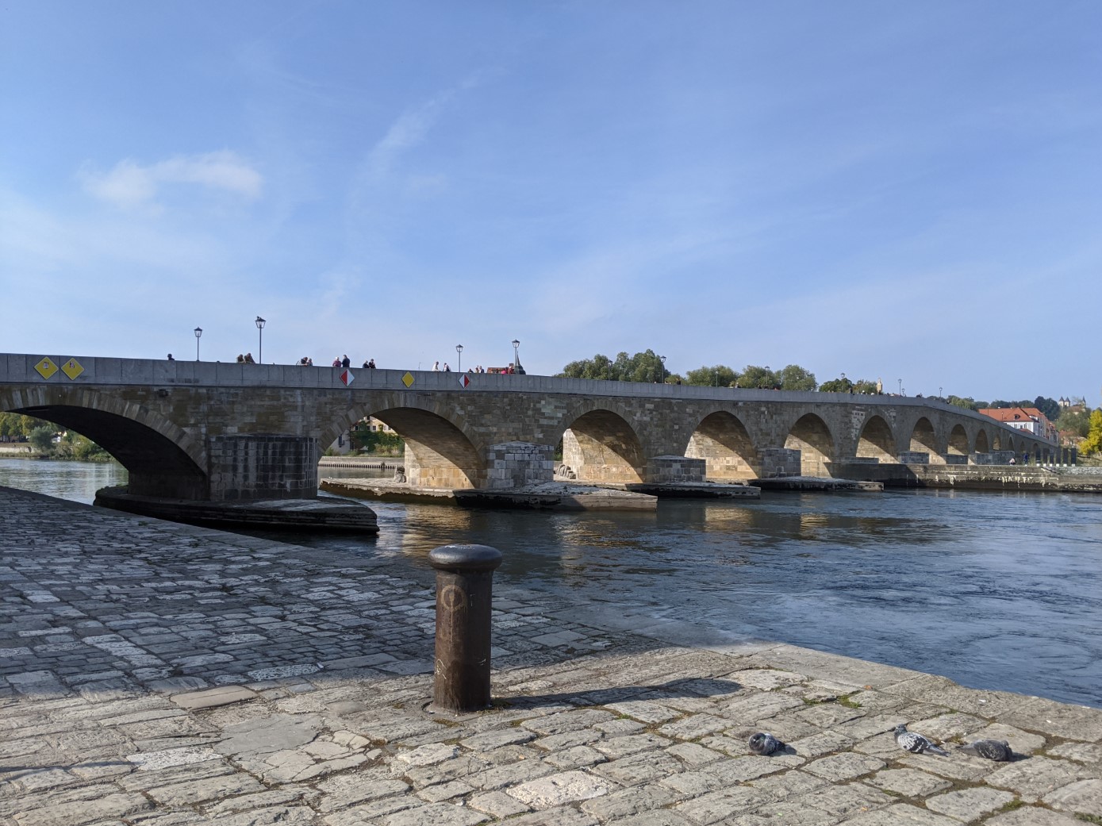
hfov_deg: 63.4
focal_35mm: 28
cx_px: 570
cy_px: 416
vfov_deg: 49.7
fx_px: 891
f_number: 1.8
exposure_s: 1/2132
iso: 60
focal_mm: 4.44
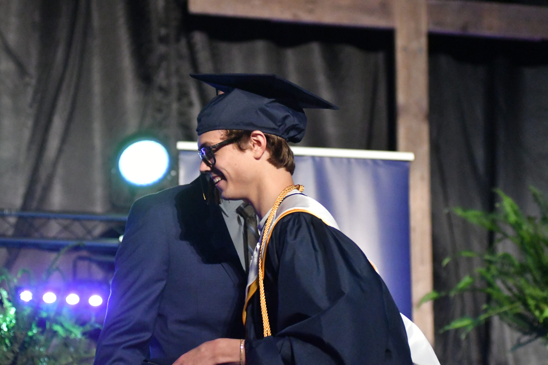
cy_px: 182
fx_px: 1827
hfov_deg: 17.1
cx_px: 274
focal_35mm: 120
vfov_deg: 11.4
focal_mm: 80
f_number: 2.8
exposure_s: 1/640
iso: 14400
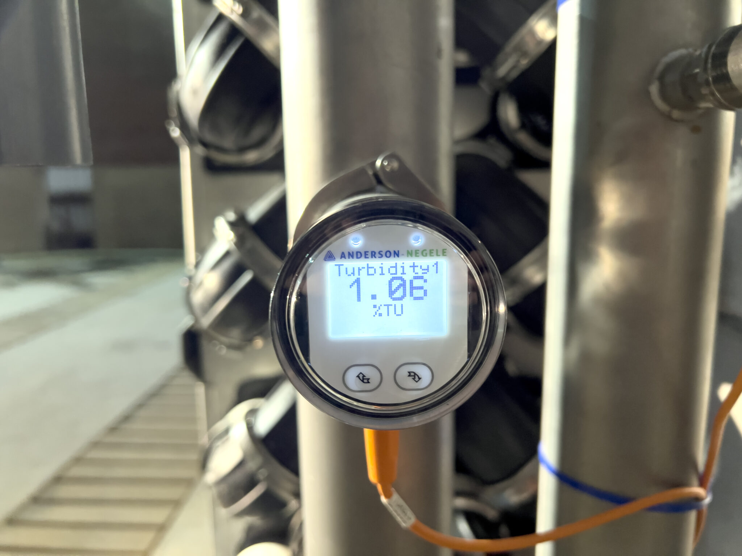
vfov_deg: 53.1
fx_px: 557
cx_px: 371
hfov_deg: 67.3
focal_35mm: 26
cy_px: 278
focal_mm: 5.7
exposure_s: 1/50
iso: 500
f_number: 1.5
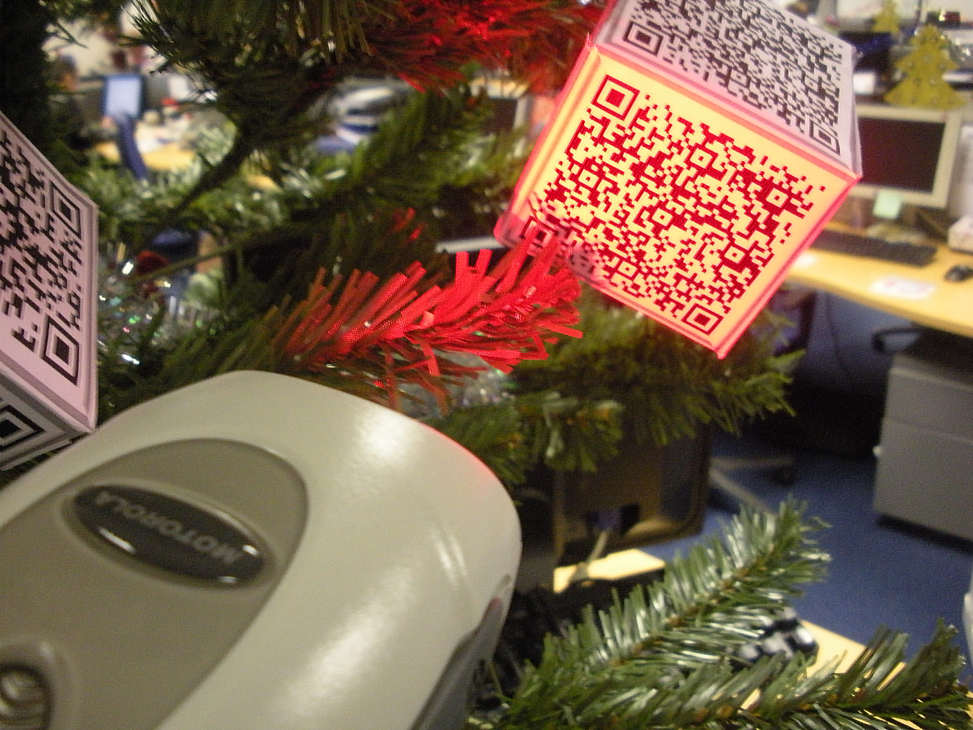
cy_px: 365
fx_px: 1012
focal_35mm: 36
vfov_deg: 39.7
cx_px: 486
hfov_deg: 51.4
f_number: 3.5
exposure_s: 1/17
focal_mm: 6.3
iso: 400
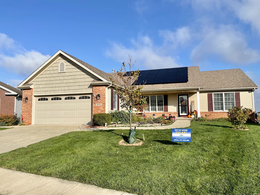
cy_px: 98
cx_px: 130
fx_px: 195
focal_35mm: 26
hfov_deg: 67.3
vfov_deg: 53.1
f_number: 1.6
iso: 32
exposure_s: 1/4000
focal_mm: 4.2
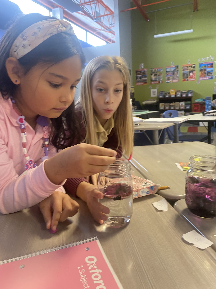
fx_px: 216
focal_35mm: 26
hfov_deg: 53.1
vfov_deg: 67.3
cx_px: 108
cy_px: 144
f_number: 1.8
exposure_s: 1/60
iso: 160
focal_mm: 4.25
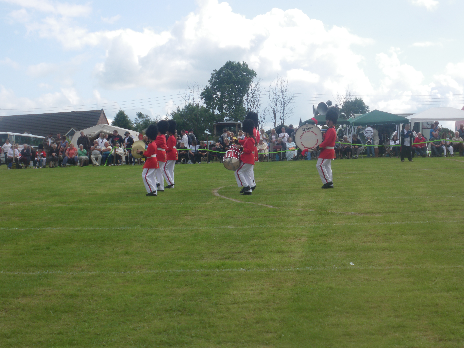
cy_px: 174
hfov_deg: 31.2
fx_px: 831
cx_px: 232
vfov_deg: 23.7
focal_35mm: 62
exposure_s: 1/320
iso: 64
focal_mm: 11.1
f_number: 4.6
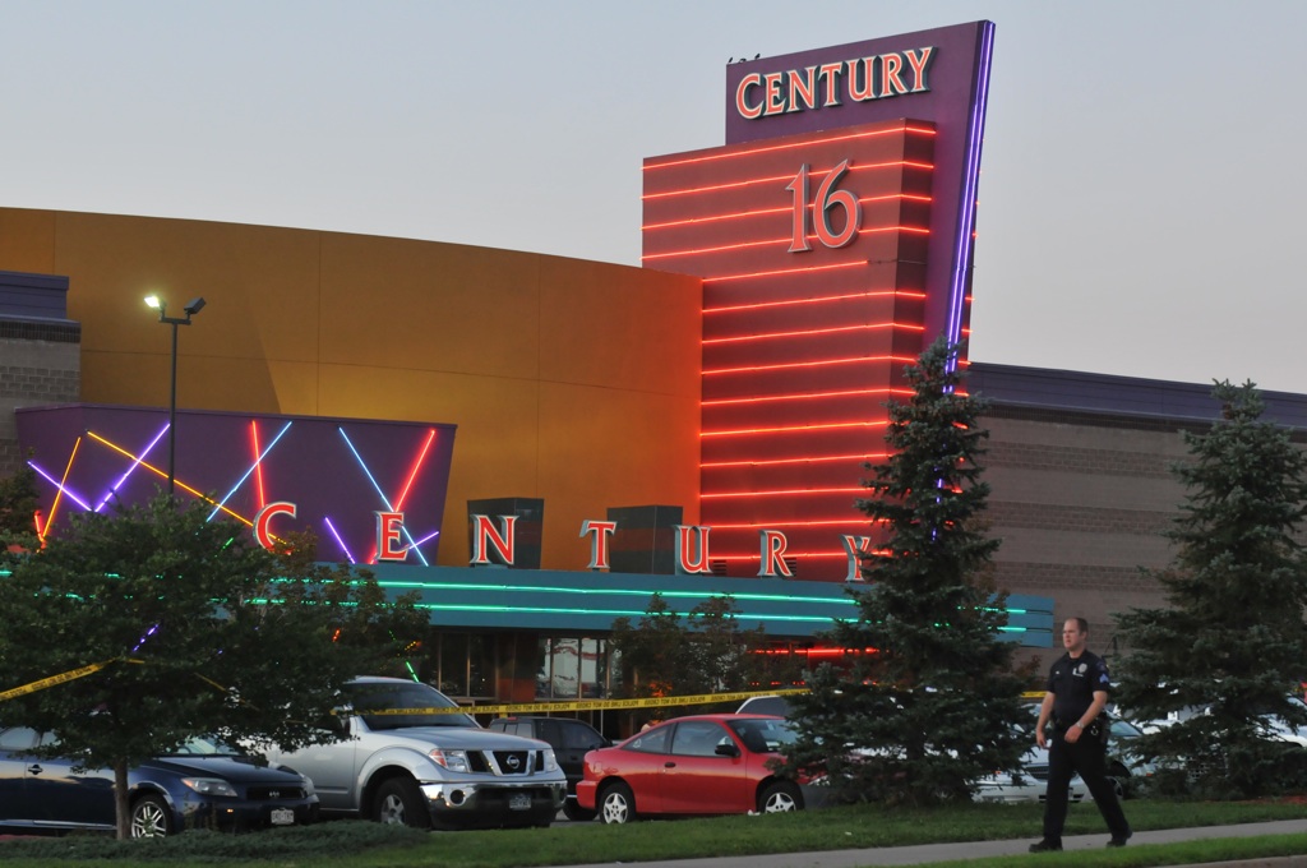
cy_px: 434
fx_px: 3807
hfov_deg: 19.5
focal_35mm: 105
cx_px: 654
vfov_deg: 13.0
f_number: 4
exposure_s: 1/125
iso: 800
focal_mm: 70
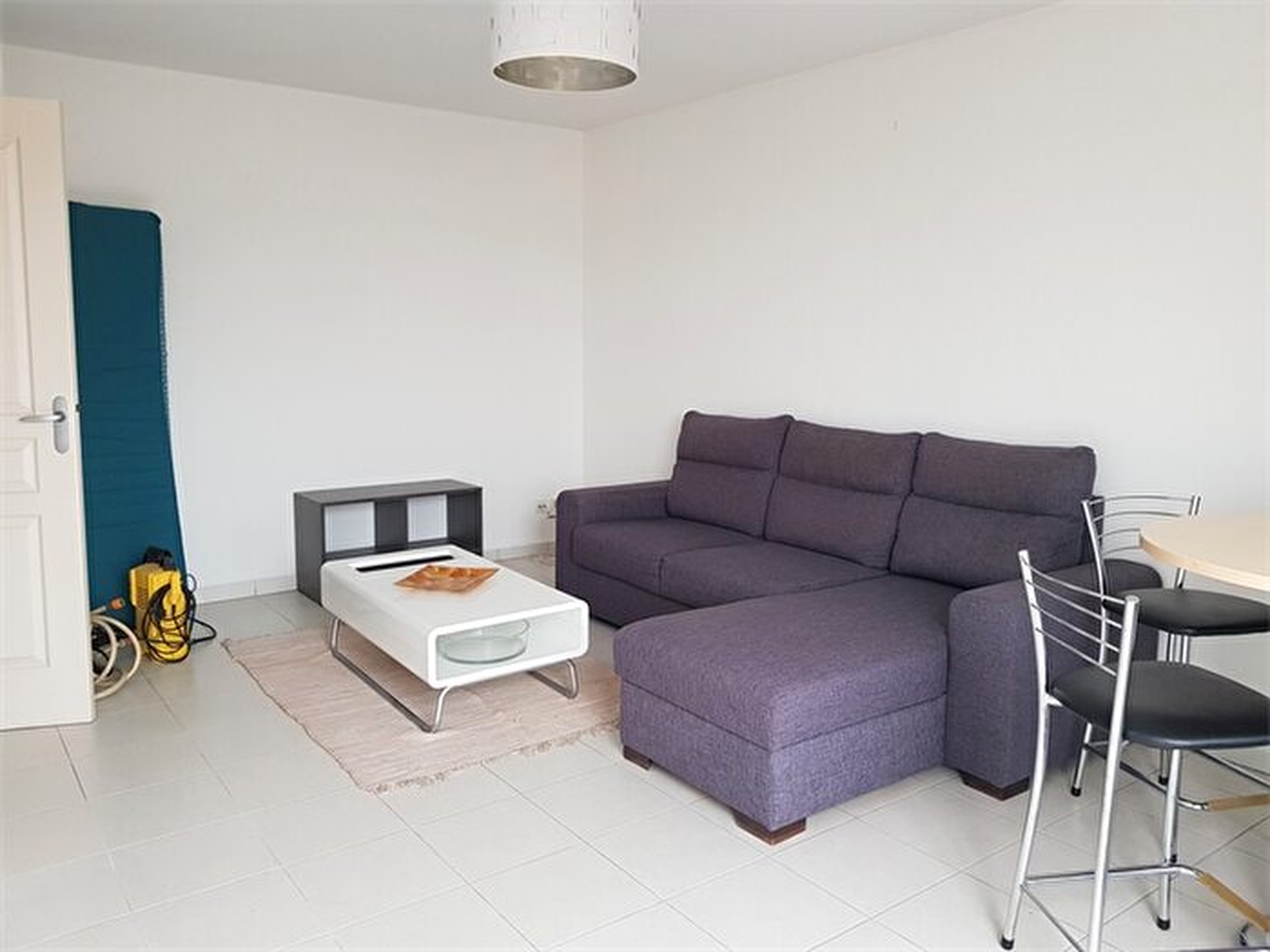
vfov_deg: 53.1
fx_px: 954
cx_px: 635
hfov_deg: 67.3
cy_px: 476
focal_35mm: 26
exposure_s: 1/50
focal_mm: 4.2
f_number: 1.7
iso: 80
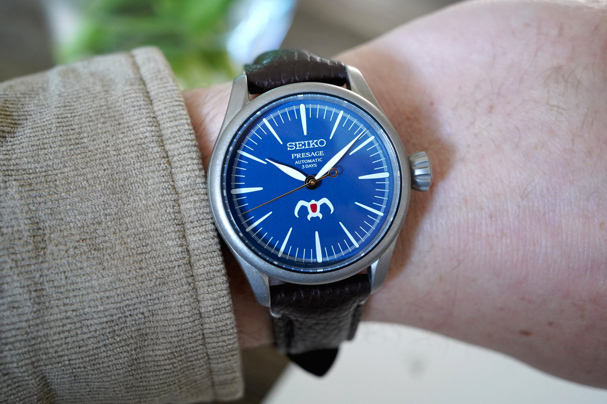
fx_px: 590
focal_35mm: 35
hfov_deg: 54.4
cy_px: 202
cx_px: 304
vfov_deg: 37.8
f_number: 5.6
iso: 2500
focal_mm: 35
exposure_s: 1/30
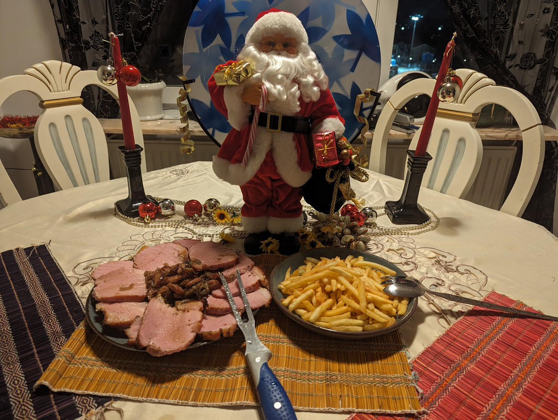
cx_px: 279
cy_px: 210
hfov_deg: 71.5
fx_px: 387
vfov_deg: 56.9
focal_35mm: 24
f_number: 1.85
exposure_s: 1/30
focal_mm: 6.81
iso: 375
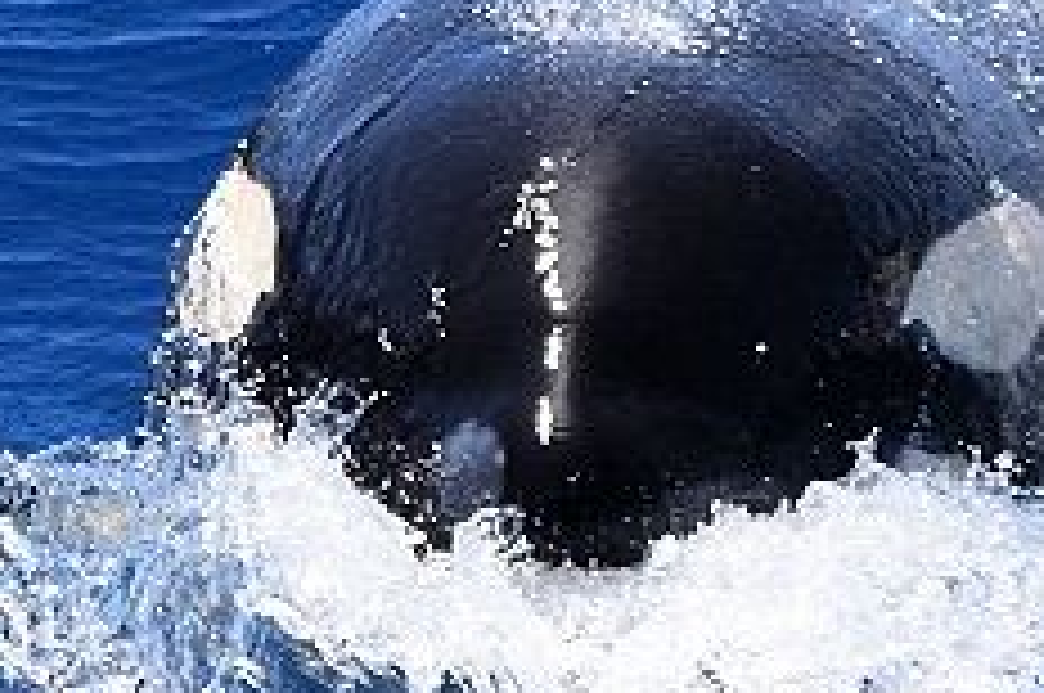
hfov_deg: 1.2
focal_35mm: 1762
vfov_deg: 0.8
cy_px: 29
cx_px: 1710
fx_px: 51026
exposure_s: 1/1250
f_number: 5.6
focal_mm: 340
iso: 400
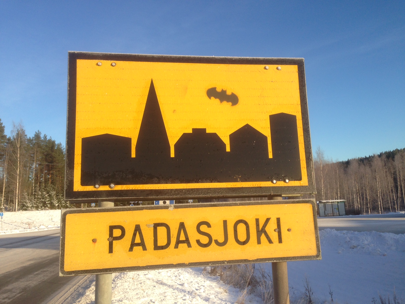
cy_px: 152
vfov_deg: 42.9
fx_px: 386
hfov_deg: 55.4
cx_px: 202
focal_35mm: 33
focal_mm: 4.12
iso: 50
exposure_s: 1/645
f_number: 2.4
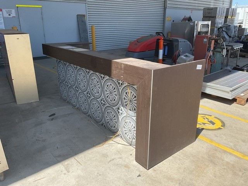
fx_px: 208
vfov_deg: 48.2
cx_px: 124
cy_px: 93
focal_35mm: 29
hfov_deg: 61.7
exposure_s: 1/1311
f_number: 1.8
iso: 16
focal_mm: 3
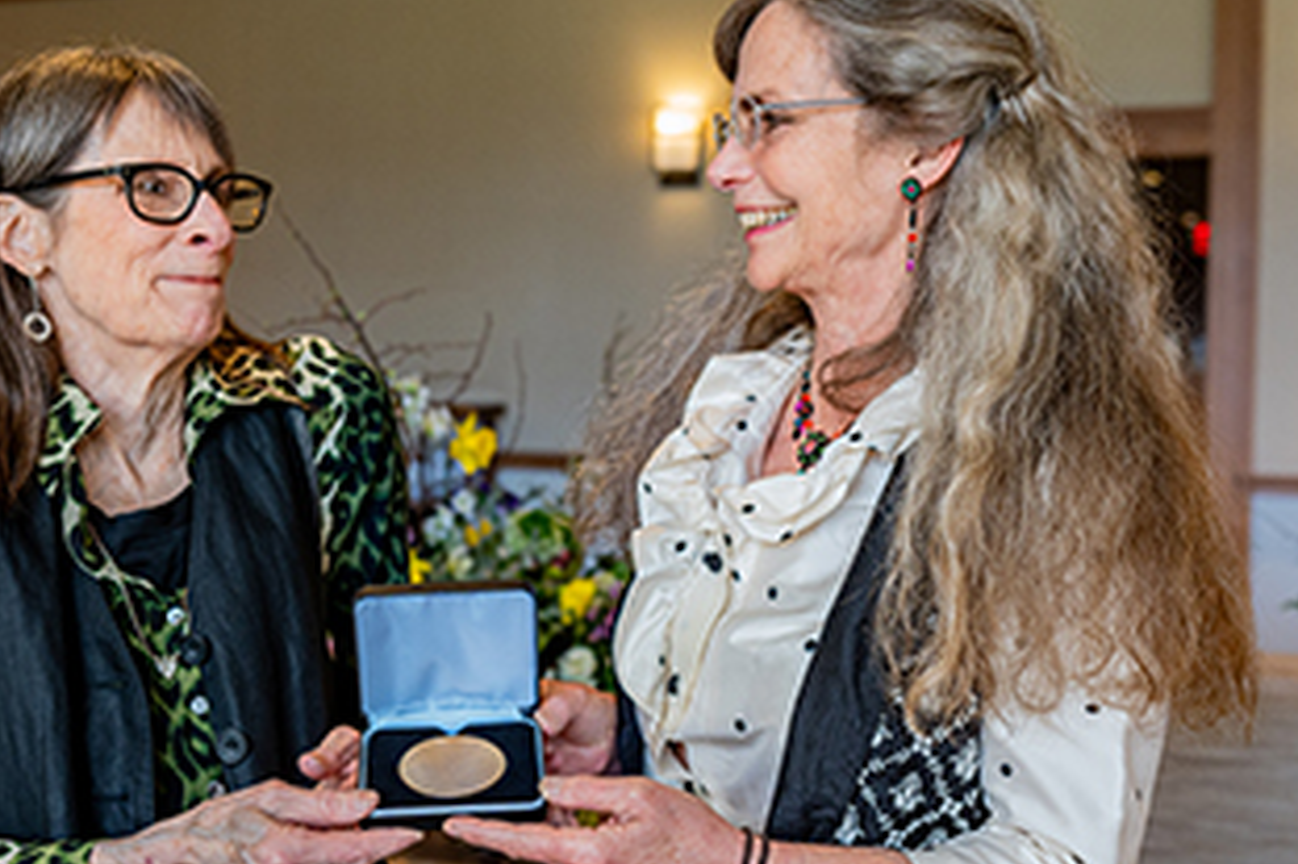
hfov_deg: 43.5
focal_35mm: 45
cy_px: 442
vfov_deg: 29.8
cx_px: 559
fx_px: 1622
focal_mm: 35
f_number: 3.2
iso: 1600
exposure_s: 1/160
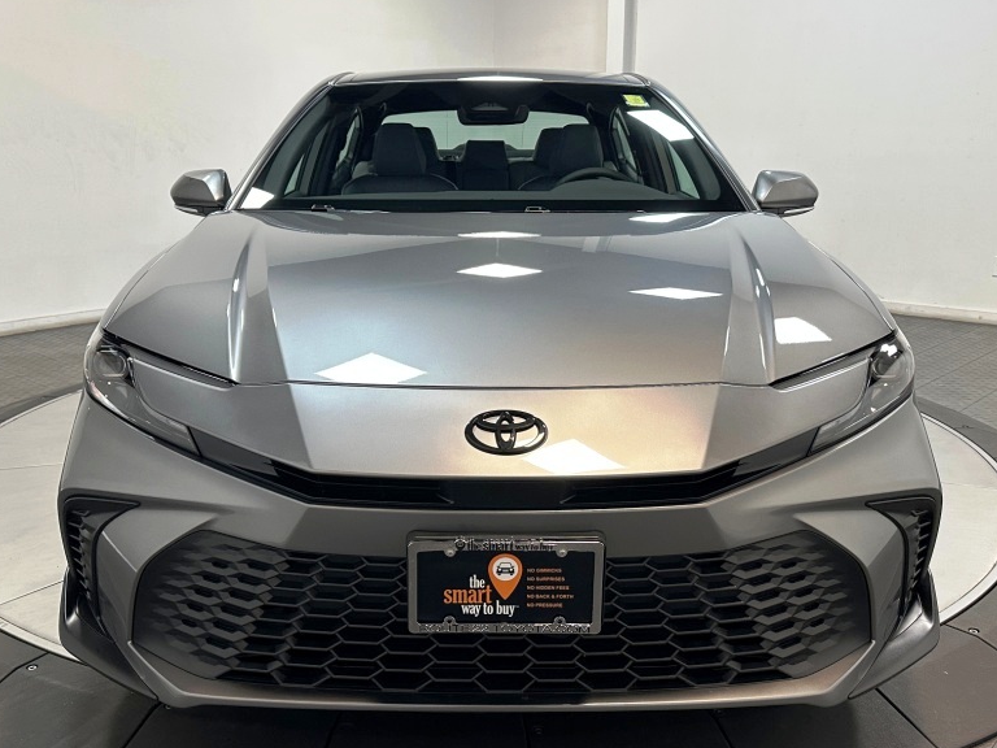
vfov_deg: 44.1
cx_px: 482
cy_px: 418
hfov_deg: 56.8
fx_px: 922
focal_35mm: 32
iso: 250
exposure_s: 1/60
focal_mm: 6.86
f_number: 1.78
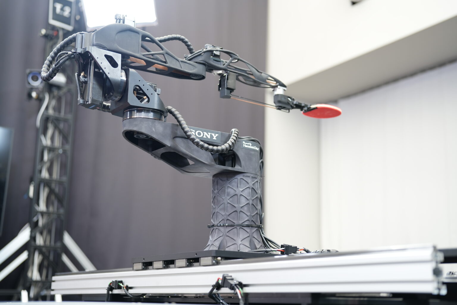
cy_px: 152
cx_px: 228
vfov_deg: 27.0
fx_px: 635
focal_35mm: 50
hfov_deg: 39.6
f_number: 1.8
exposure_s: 1/50
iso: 200
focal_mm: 50
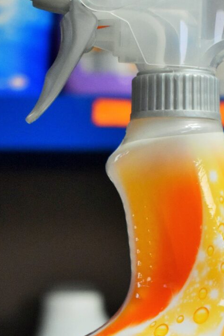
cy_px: 358
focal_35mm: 145
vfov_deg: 13.9
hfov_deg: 9.5
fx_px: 1353
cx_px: 159
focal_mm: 38
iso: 1800
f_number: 4.8
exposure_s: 1/125
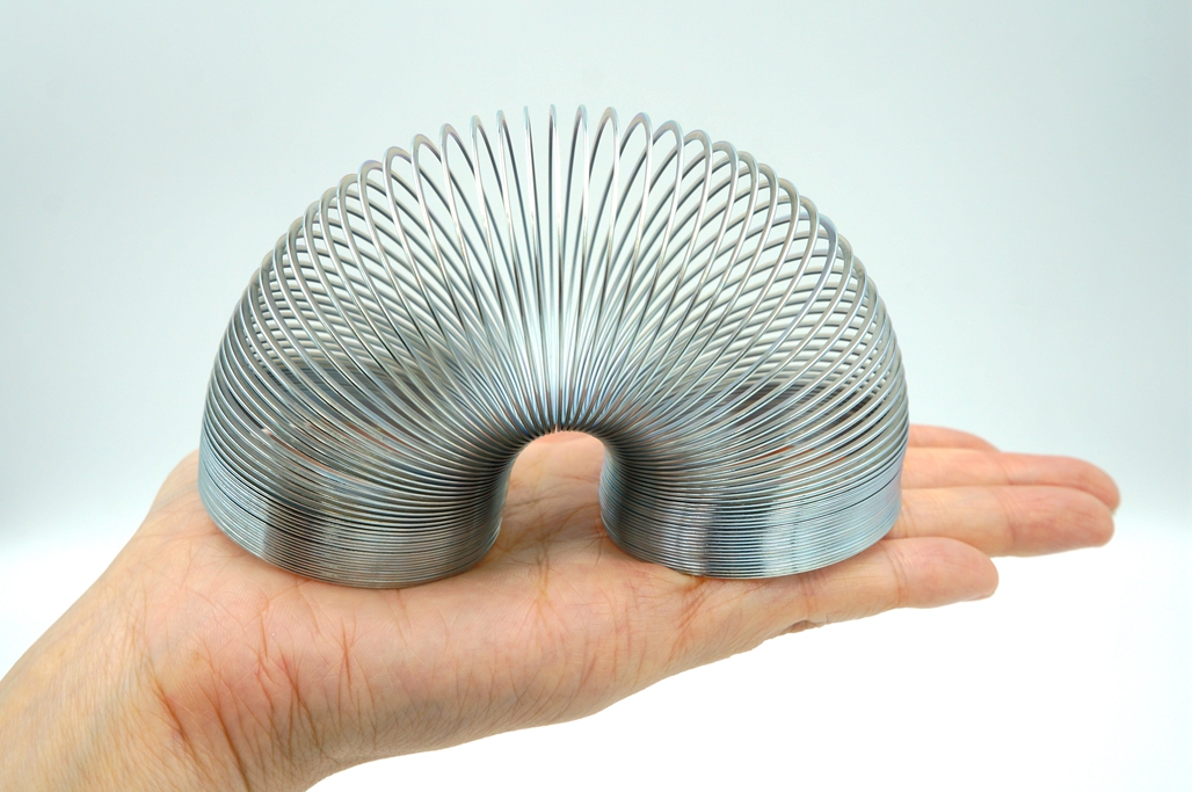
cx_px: 596
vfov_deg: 36.8
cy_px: 396
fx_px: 1191
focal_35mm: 36
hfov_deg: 53.2
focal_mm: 24
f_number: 9
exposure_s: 1/100
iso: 200
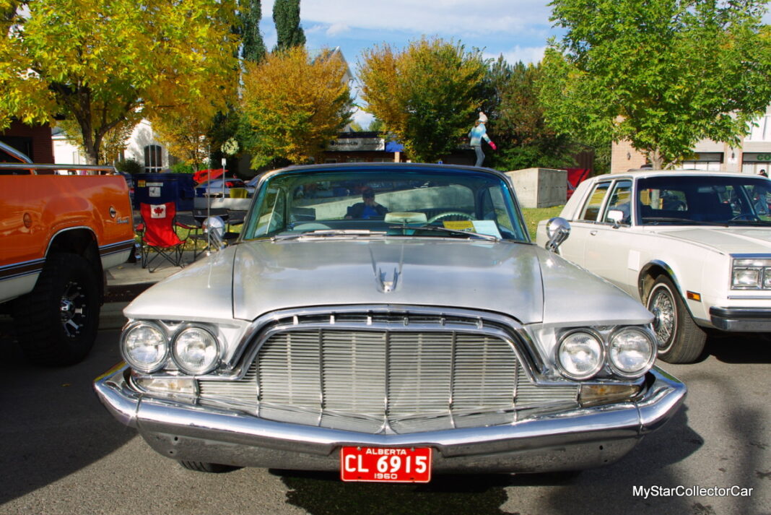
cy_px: 258
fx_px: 578
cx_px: 386
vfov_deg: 48.0
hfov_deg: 67.4
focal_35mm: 27
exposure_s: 1/200
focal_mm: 18
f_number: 10
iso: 100
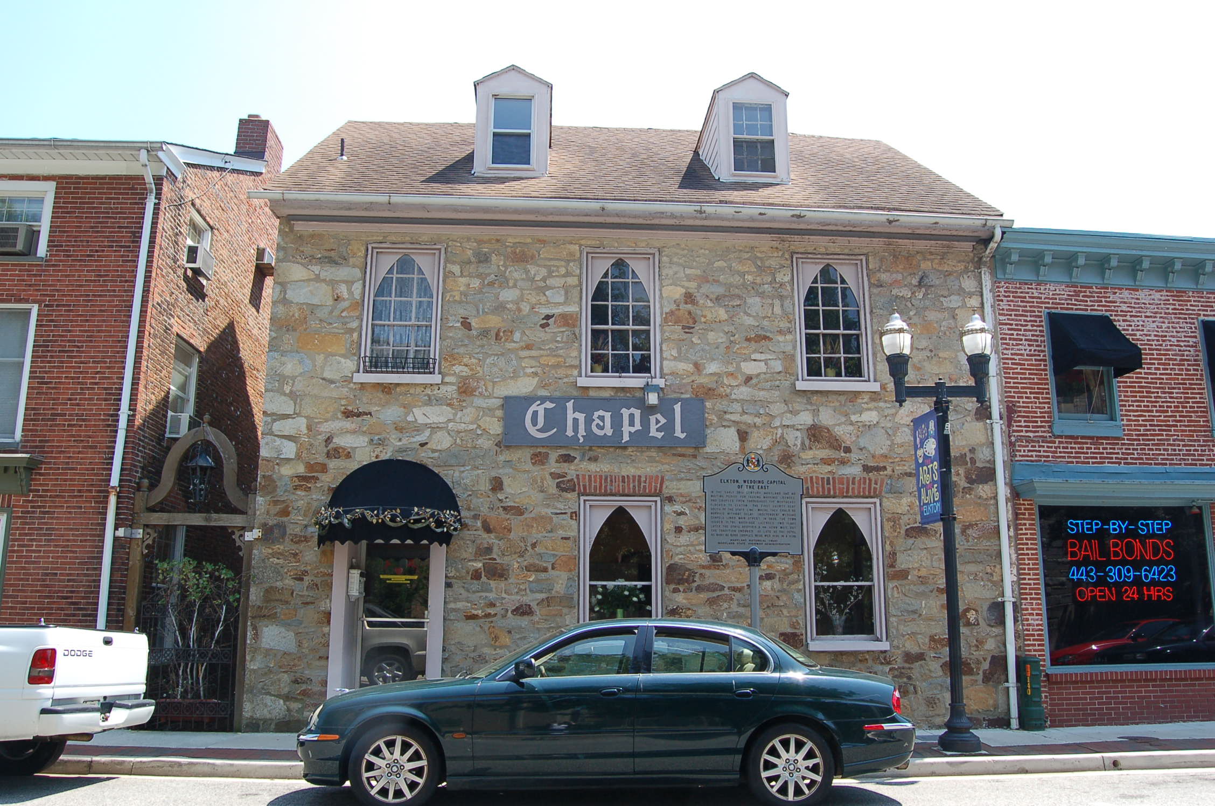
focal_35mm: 27
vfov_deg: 47.8
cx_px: 608
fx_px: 910
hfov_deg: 67.5
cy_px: 403
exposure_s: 1/200
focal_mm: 18
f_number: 10
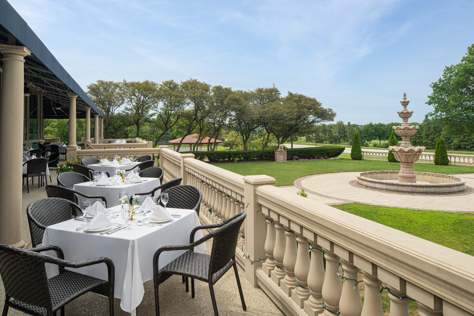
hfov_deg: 73.7
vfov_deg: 53.1
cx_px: 237
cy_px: 158
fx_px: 316
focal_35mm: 24
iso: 250
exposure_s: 1/125
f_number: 10
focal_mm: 24
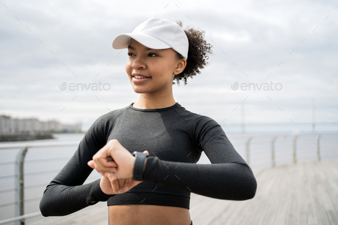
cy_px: 112
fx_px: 328
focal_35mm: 35
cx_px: 169
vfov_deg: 37.8
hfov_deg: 54.4
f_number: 2.2
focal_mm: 35
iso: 100
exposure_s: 1/3200
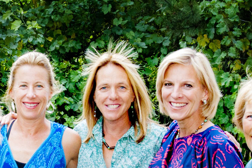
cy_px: 184
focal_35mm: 145
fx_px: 1014
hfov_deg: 14.0
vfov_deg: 9.4
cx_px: 0
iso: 400
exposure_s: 1/80
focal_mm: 34
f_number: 8
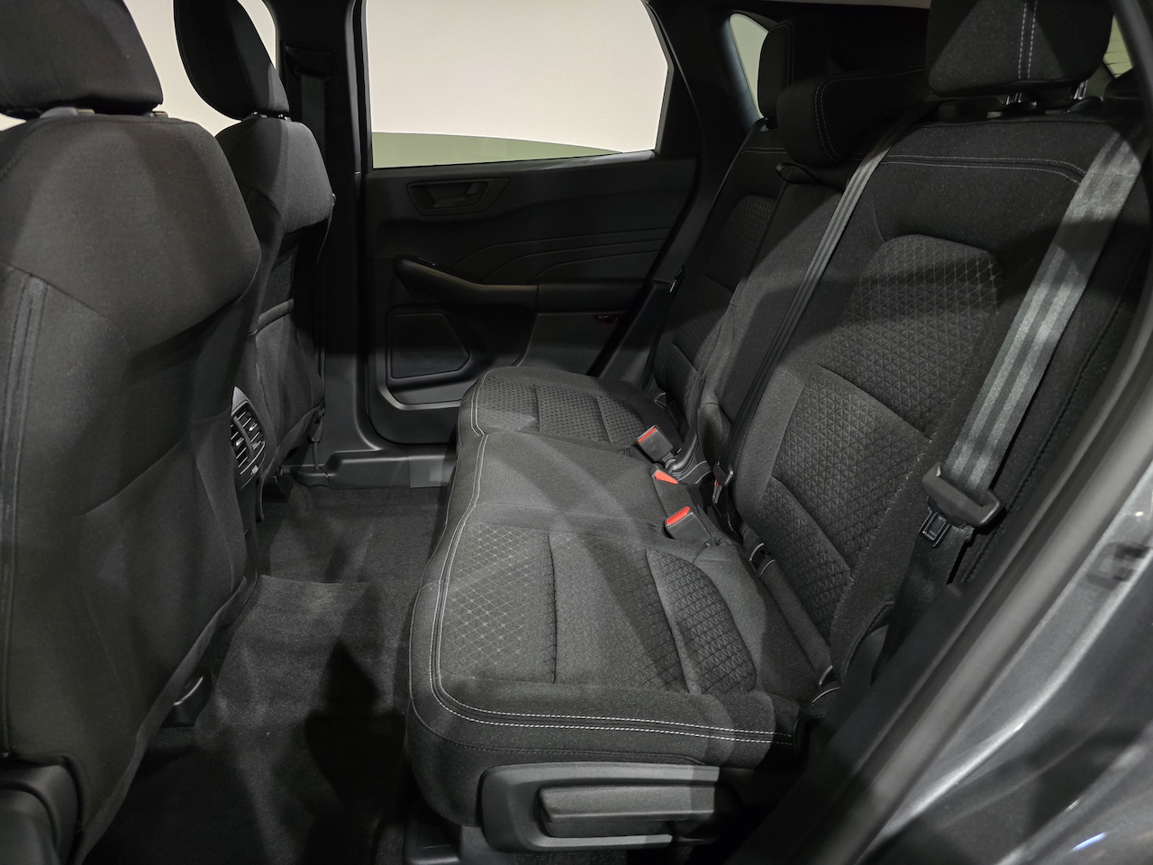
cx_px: 576
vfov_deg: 58.9
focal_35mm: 23
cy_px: 432
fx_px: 766
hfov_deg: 73.9
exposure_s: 1/60
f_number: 1.7
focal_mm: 6.3
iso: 1000
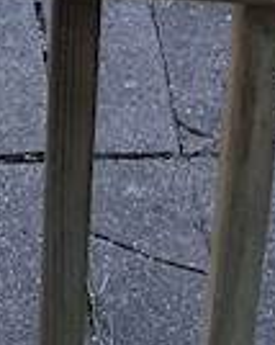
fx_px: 1548
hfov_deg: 9.2
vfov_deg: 9.8
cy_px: -675
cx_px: -355
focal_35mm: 152
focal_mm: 5.7
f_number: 1.5
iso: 50
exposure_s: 1/460
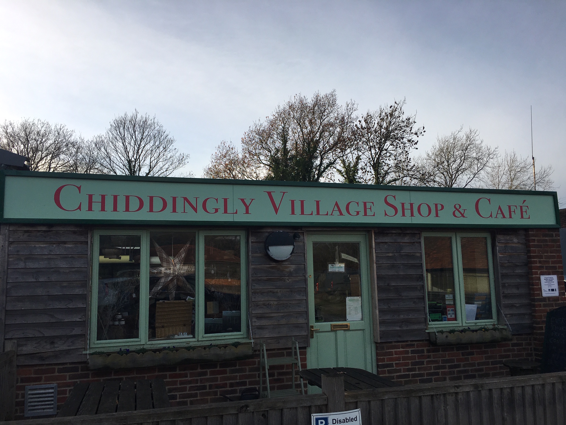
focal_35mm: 29
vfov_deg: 48.2
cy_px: 212
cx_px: 283
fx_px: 474
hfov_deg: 61.7
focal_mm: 4.15
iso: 25
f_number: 2.2
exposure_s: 1/1148
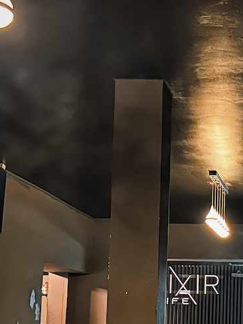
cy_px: 280
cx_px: 293
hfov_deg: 20.2
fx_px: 636
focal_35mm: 68
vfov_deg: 27.7
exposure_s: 1/17
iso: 1000
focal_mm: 5.7
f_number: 1.5
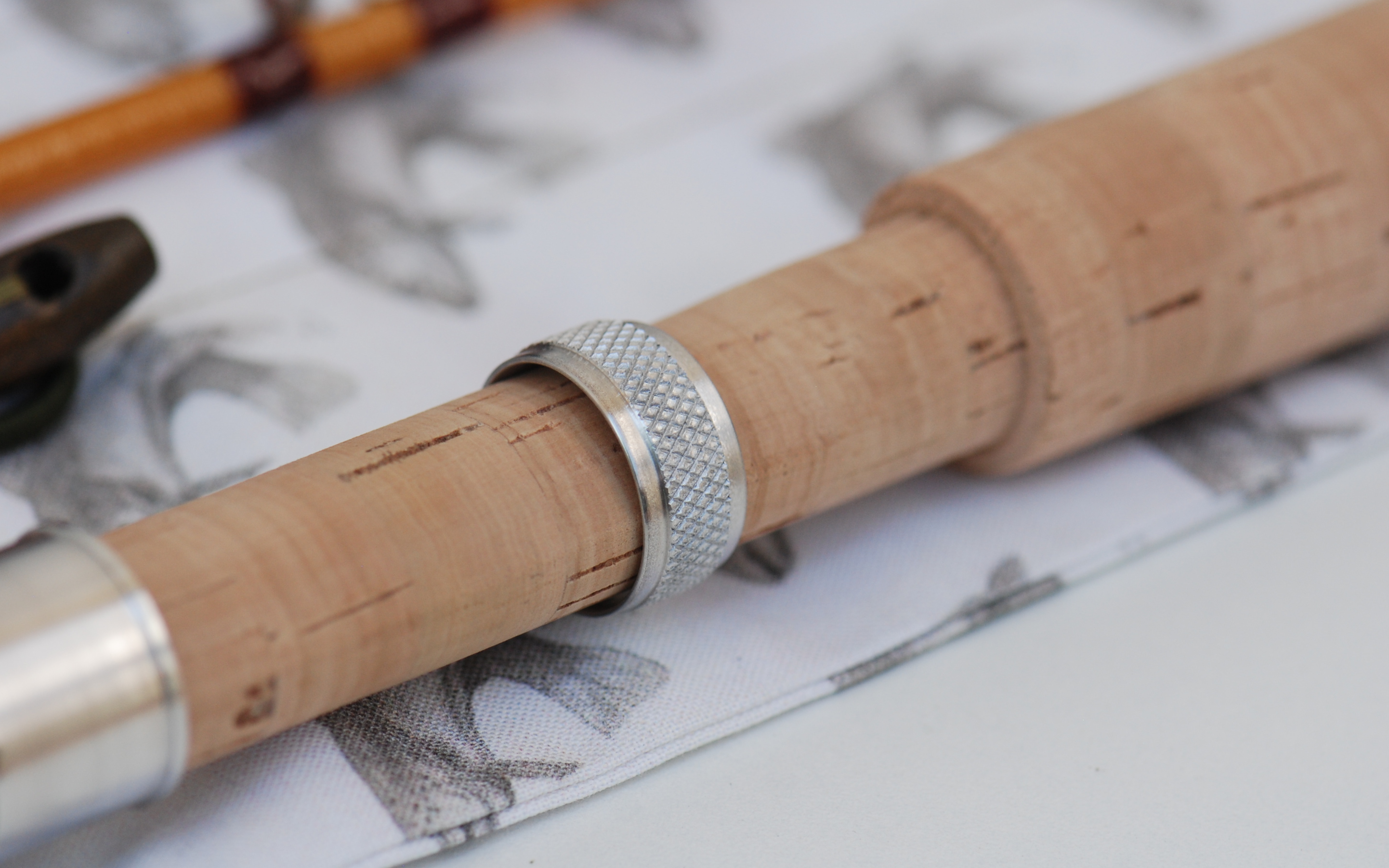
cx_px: 696
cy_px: 432
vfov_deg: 8.1
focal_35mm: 162
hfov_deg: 13.0
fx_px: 6115
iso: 400
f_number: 6.3
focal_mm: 105
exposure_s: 1/640
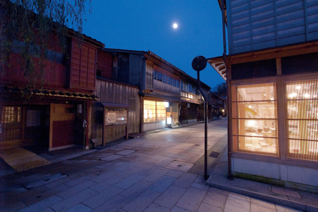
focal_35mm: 16
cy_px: 106
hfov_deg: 95.0
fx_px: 146
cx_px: 159
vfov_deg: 72.0
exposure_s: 1/4
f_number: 5.6
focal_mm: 11
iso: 1600
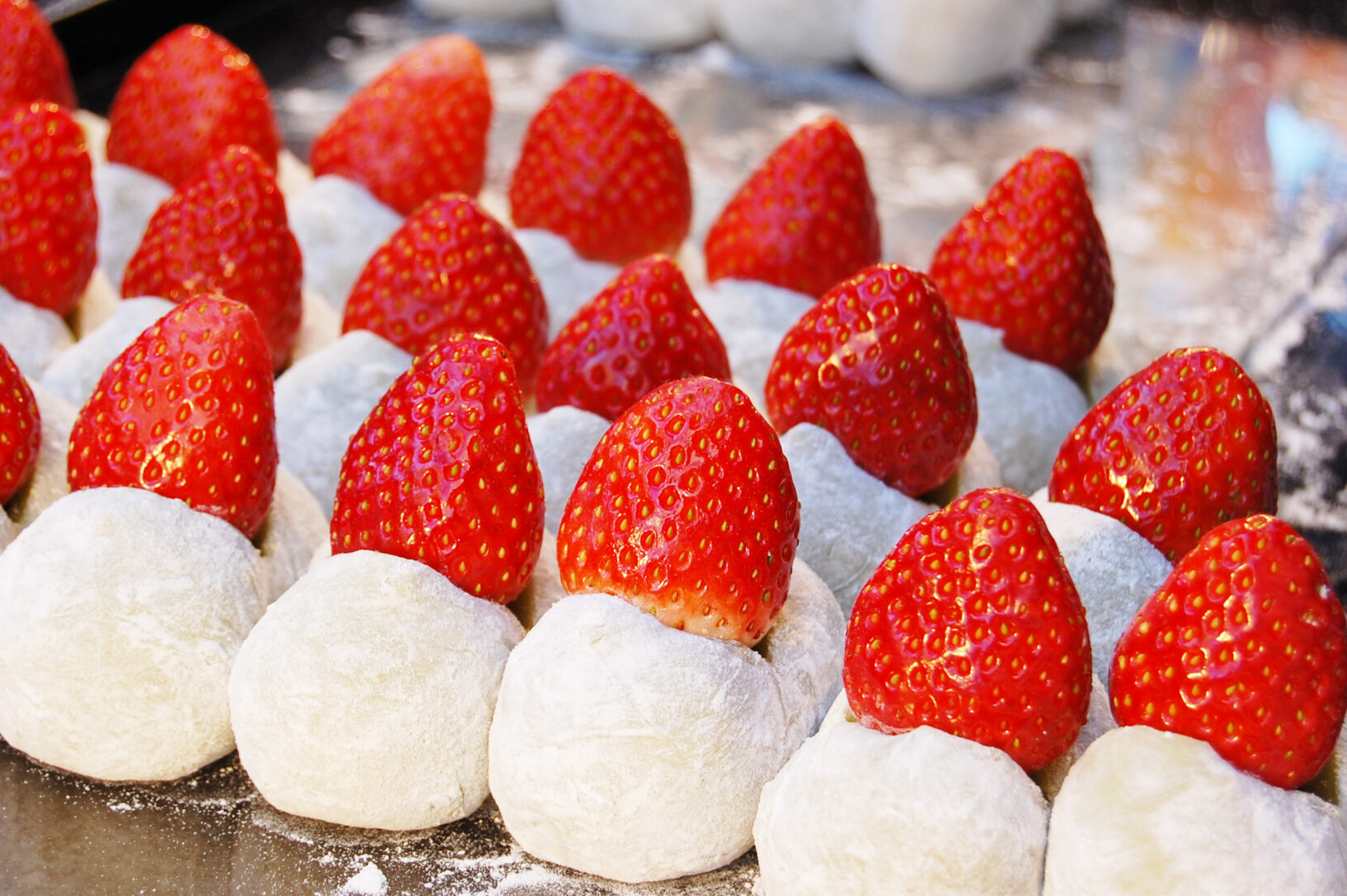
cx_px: 684
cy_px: 389
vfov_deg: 13.3
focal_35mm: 103
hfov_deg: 19.9
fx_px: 3837
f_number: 5.6
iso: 250
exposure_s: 1/125
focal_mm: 55
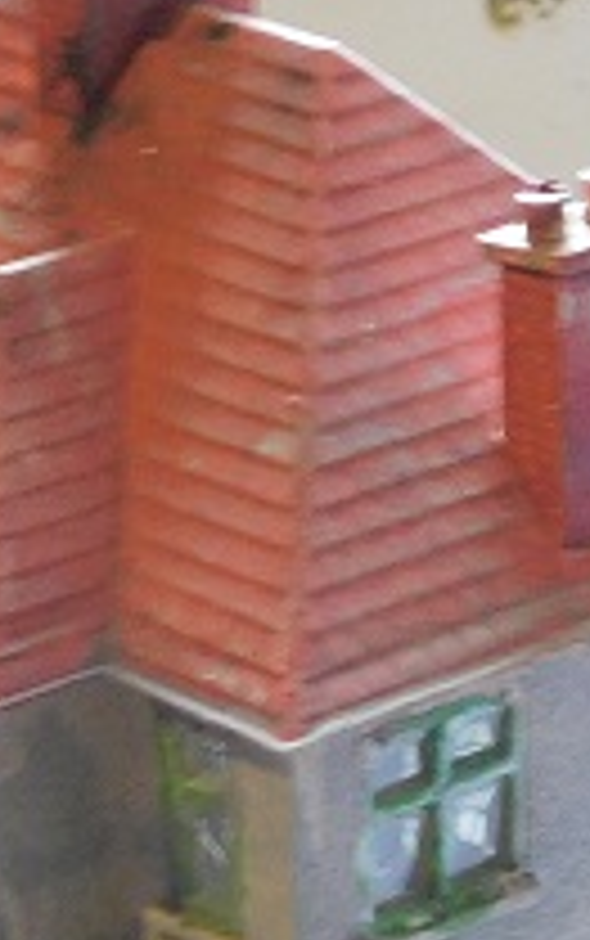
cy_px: 670
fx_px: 5315
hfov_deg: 6.4
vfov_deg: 10.1
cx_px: 266
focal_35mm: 207
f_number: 4.3
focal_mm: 12.6
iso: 720
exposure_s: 1/8
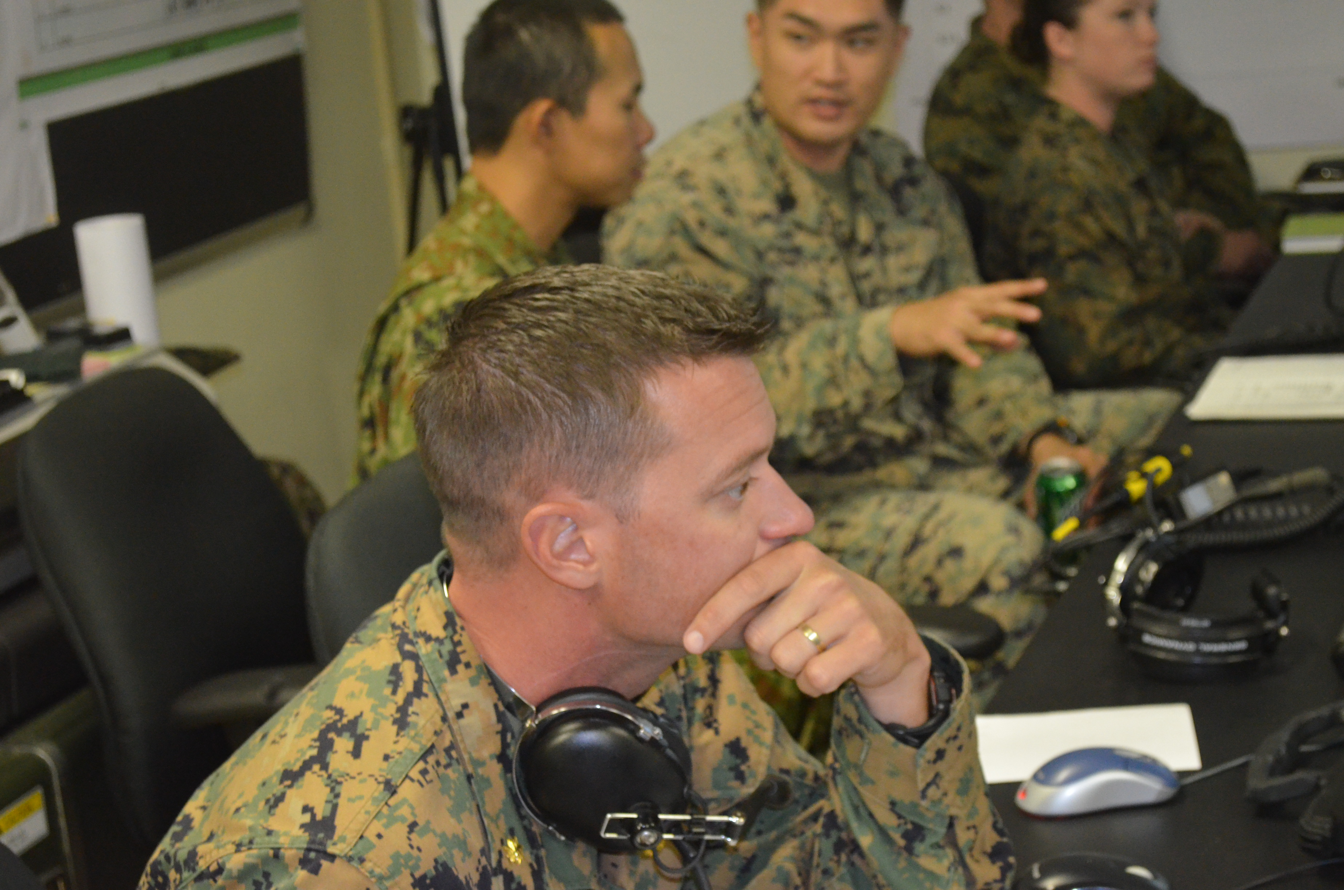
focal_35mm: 75
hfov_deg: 27.0
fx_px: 2794
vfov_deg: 18.1
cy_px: 445
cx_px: 672
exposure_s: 1/60
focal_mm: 50
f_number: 5.6
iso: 3200
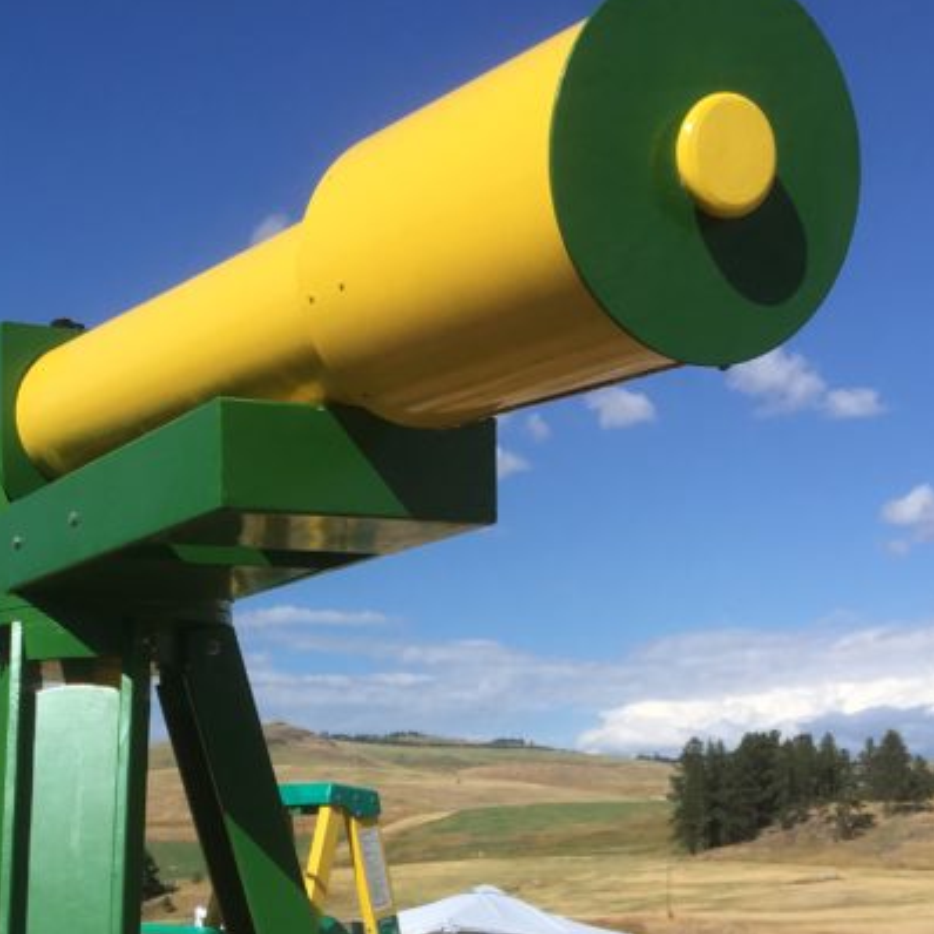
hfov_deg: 25.9
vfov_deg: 24.1
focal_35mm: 66
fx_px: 2015
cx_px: 272
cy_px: 1068
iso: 25
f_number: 2.2
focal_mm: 4.15
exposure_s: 1/2262
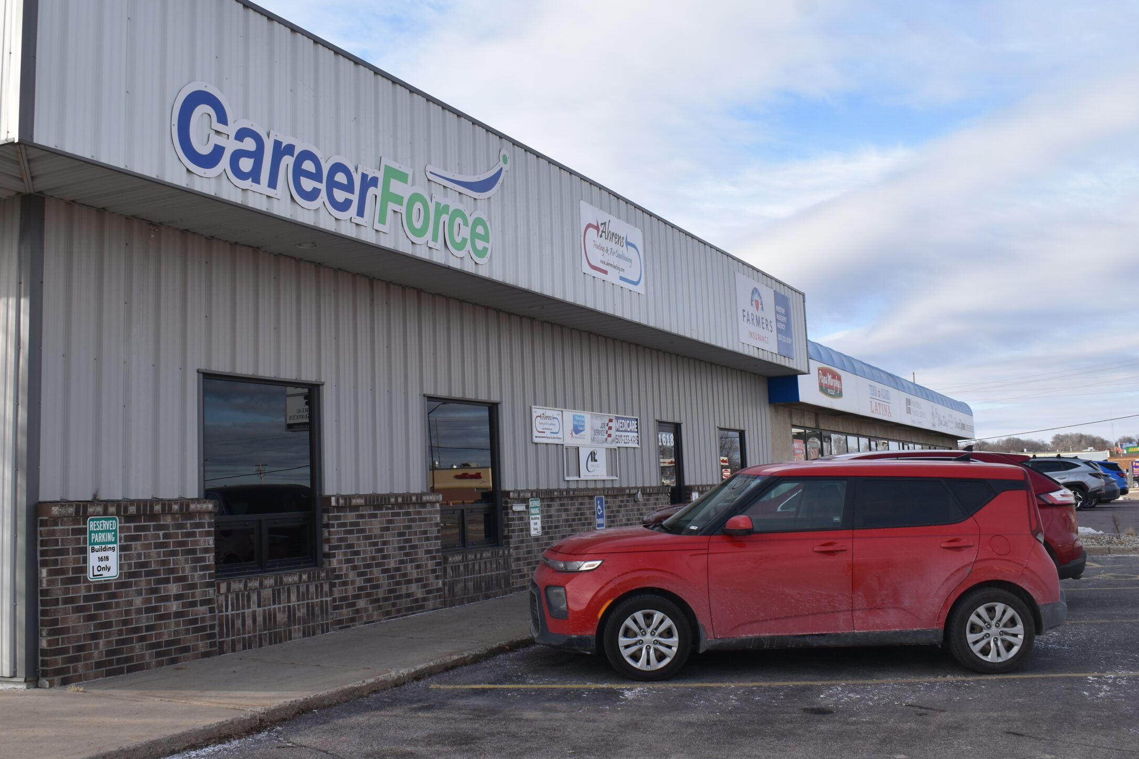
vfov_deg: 34.2
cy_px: 334
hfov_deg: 49.5
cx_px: 525
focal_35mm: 39
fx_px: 1234
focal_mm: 22
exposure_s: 1/250
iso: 180
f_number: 8
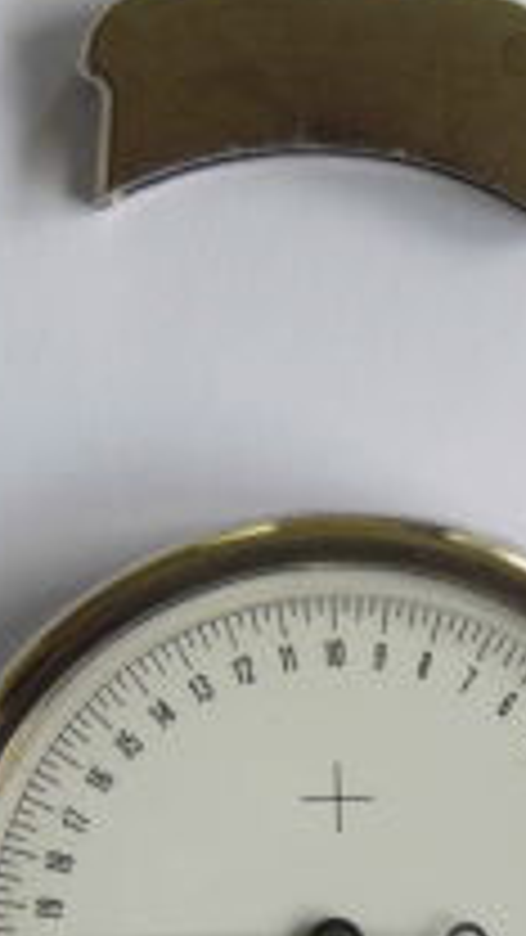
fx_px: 7119
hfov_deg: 4.2
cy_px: 677
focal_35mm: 287
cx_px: 980
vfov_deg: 7.5
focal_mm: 45
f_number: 6.3
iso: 400
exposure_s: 1/125
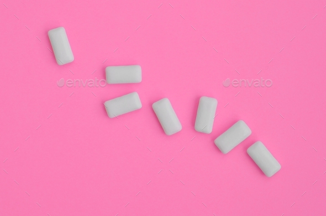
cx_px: 163
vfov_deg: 18.1
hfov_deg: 27.0
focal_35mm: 75
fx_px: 678
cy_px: 108
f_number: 4.5
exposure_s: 1/160
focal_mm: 50
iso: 320
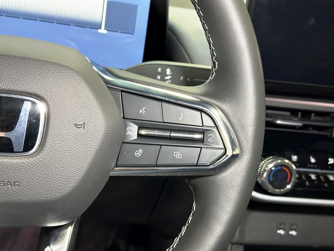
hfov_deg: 39.7
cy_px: 126
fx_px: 463
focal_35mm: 48
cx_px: 167
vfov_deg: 30.3
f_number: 1.78
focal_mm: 6.86
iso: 500
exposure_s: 1/34
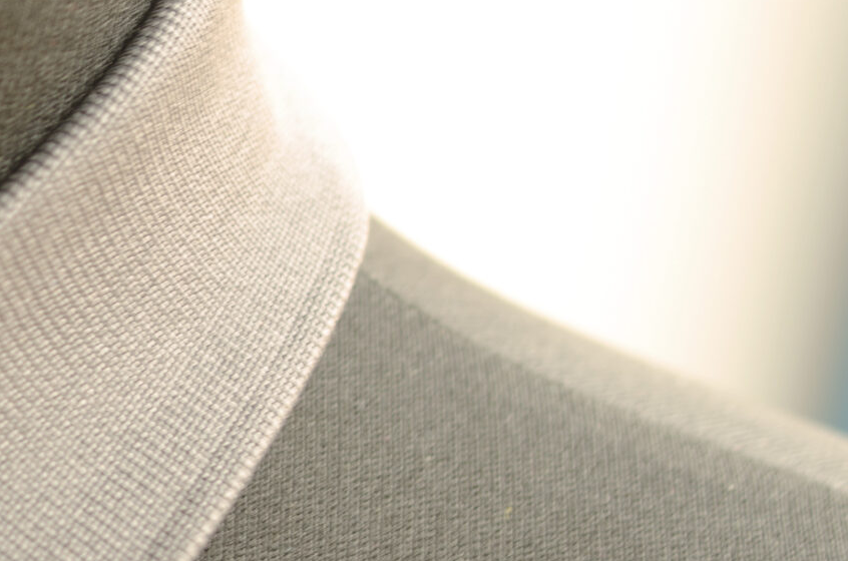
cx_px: -378
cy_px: 523
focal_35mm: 109
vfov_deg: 12.4
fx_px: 2562
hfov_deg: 17.2
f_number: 2.5
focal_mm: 24
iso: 100
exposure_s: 1/30
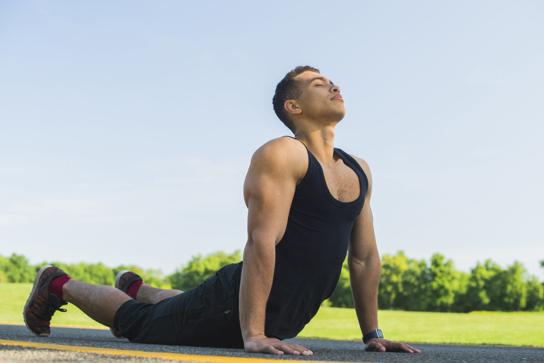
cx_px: 271
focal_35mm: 52
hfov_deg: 38.2
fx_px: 786
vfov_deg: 26.0
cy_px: 185
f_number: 4
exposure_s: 1/200
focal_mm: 50
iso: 320
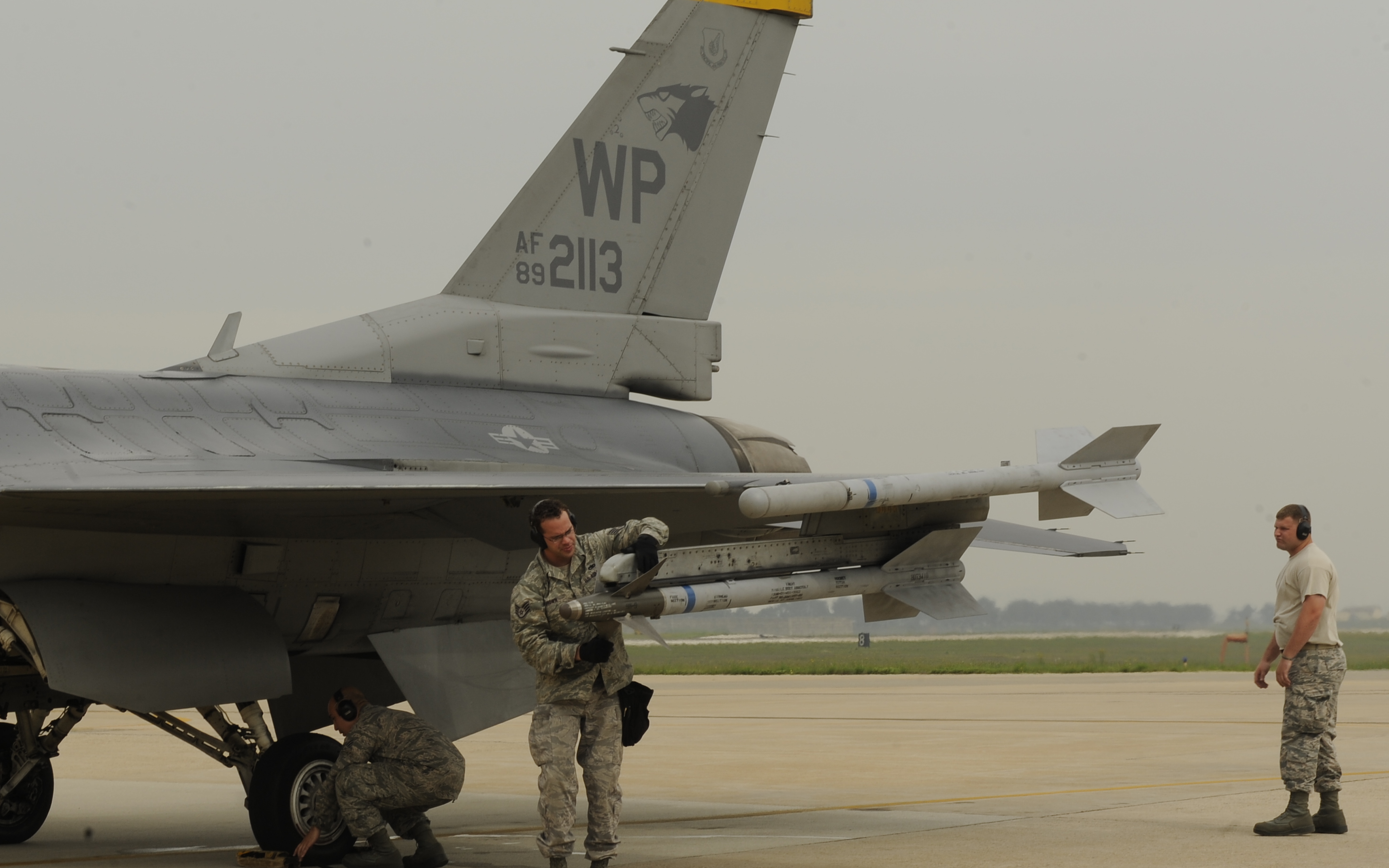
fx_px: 3899
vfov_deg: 12.7
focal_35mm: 103
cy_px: 625
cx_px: 424
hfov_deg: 20.1
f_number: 18
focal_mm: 70
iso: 200
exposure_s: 1/160
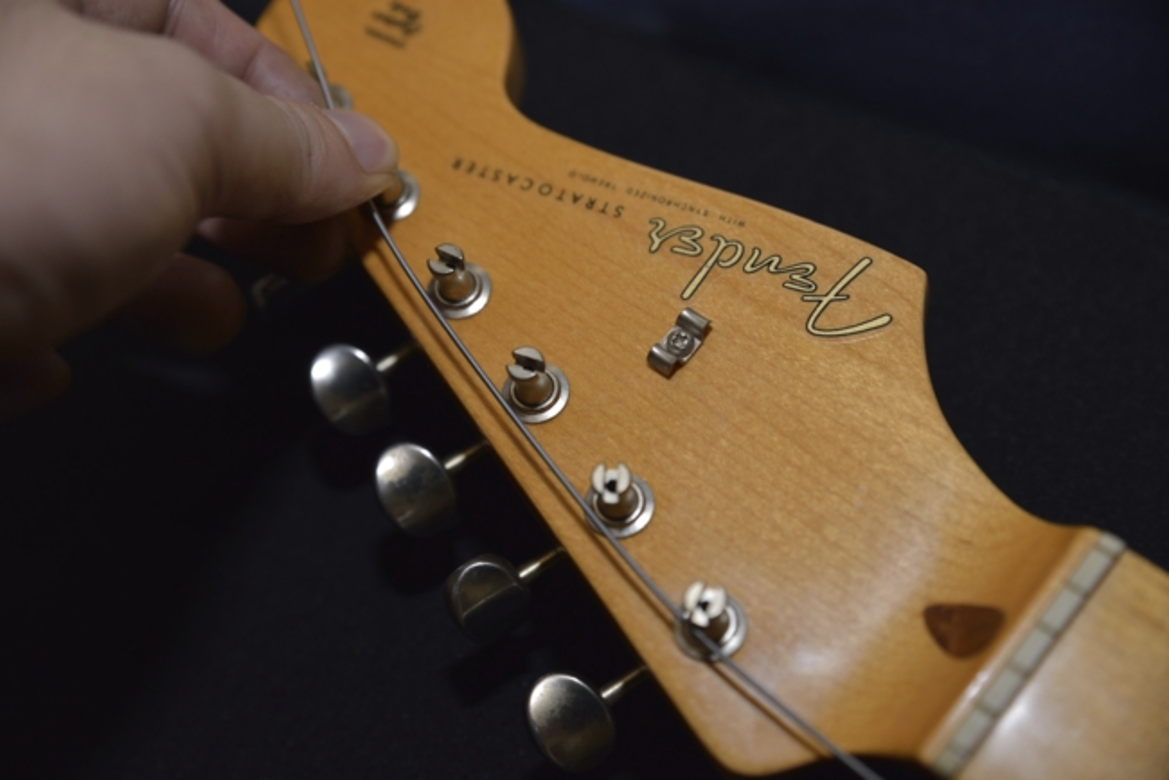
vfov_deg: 21.9
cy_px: 390
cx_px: 584
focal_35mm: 62
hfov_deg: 32.4
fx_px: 2014
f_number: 4
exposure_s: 1/60
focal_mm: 62
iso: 400
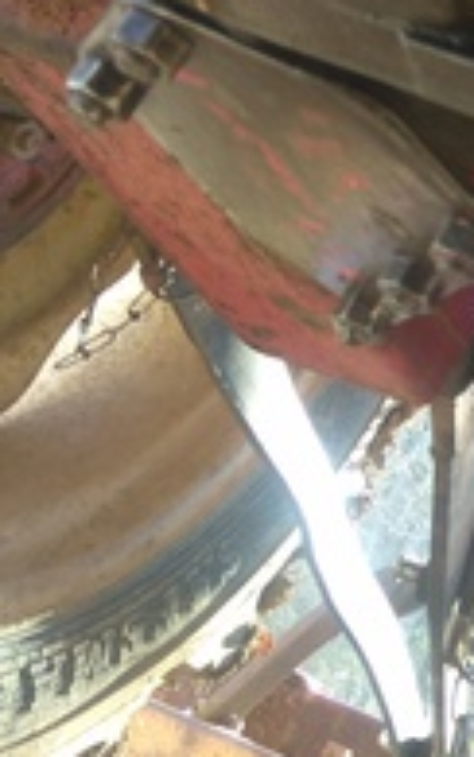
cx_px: 748
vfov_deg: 36.1
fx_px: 1157
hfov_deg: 19.6
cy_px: 299
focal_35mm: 56
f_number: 2.2
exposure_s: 1/30
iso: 106
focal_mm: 3.46
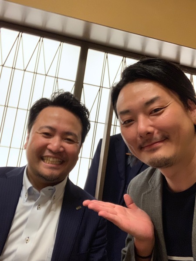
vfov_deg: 56.8
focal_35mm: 32
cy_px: 130
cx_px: 98
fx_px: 242
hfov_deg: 44.2
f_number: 2.2
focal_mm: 2.87
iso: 400
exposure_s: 1/30
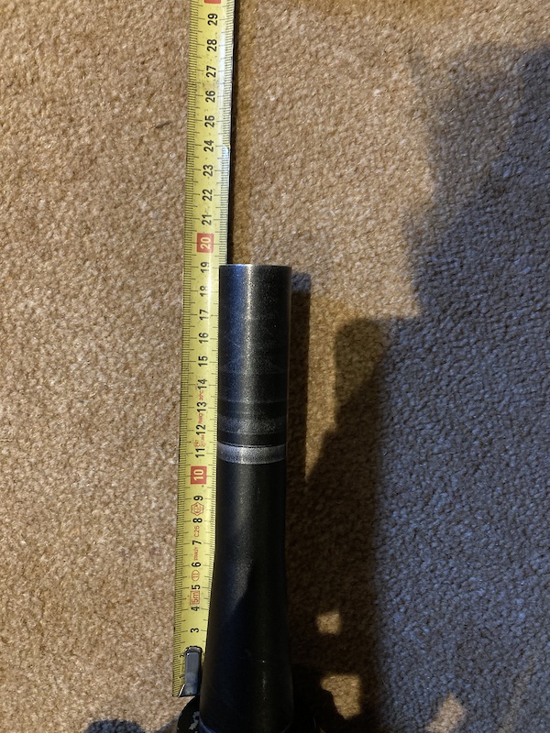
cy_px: 366
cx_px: 275
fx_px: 593
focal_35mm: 28
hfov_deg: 49.7
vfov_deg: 63.4
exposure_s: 1/34
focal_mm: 3.99
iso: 400
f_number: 1.8
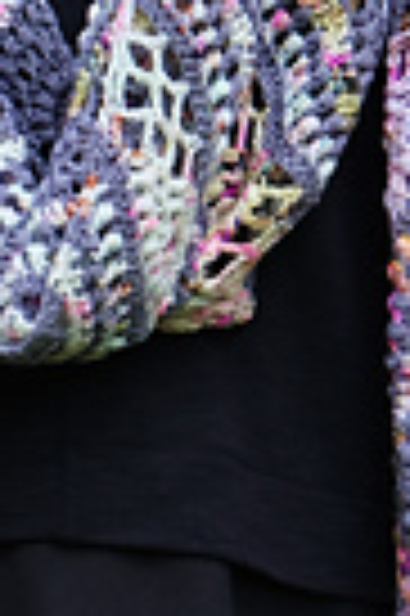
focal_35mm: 234
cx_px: 29
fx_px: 4007
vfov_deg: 8.8
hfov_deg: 5.8
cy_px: 360
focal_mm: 42.9
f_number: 4.5
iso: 320
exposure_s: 1/150
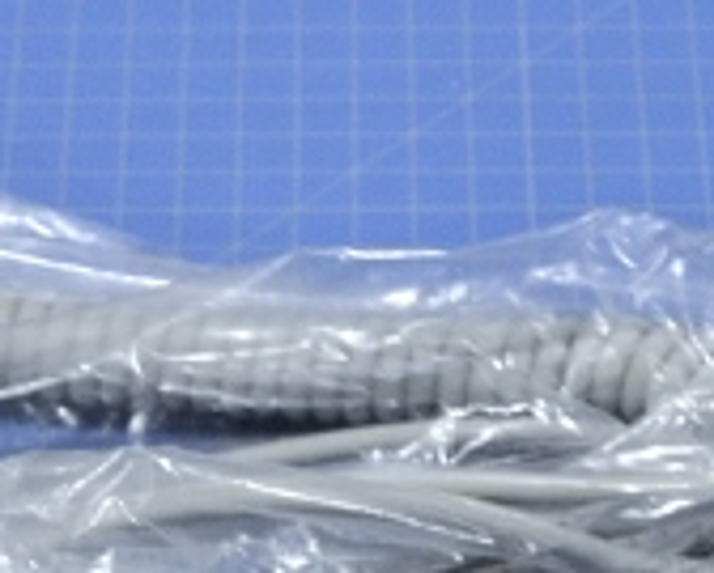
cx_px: 238
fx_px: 3260
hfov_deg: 12.5
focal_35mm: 154
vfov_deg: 9.1
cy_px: 1369
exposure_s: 1/40
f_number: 3.5
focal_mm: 18
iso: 400
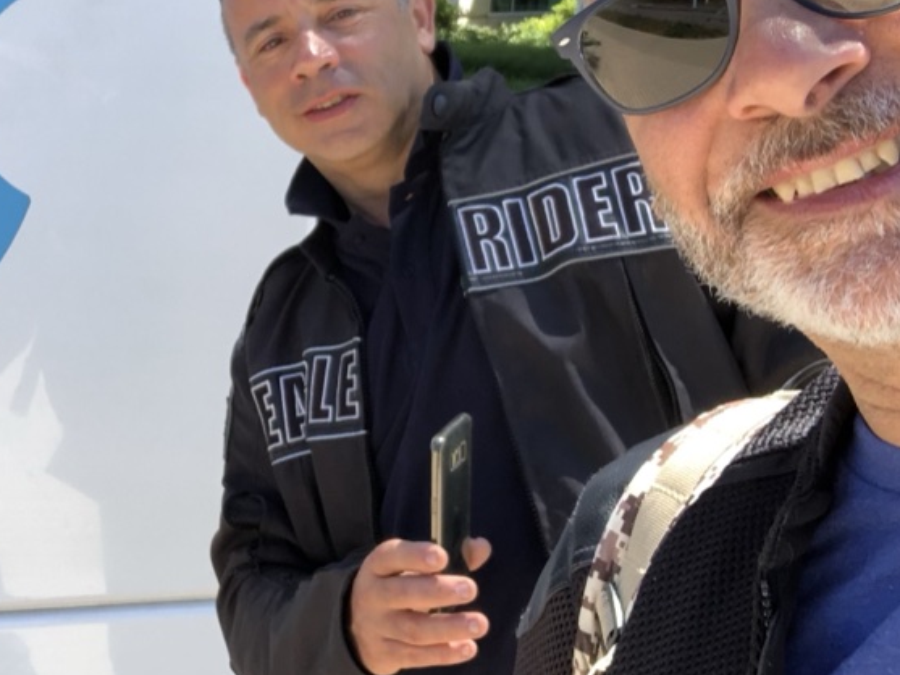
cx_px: 170
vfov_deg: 21.3
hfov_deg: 27.5
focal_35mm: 69
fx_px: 1794
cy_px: 261
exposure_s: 1/180
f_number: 2.2
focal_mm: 2.87
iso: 20
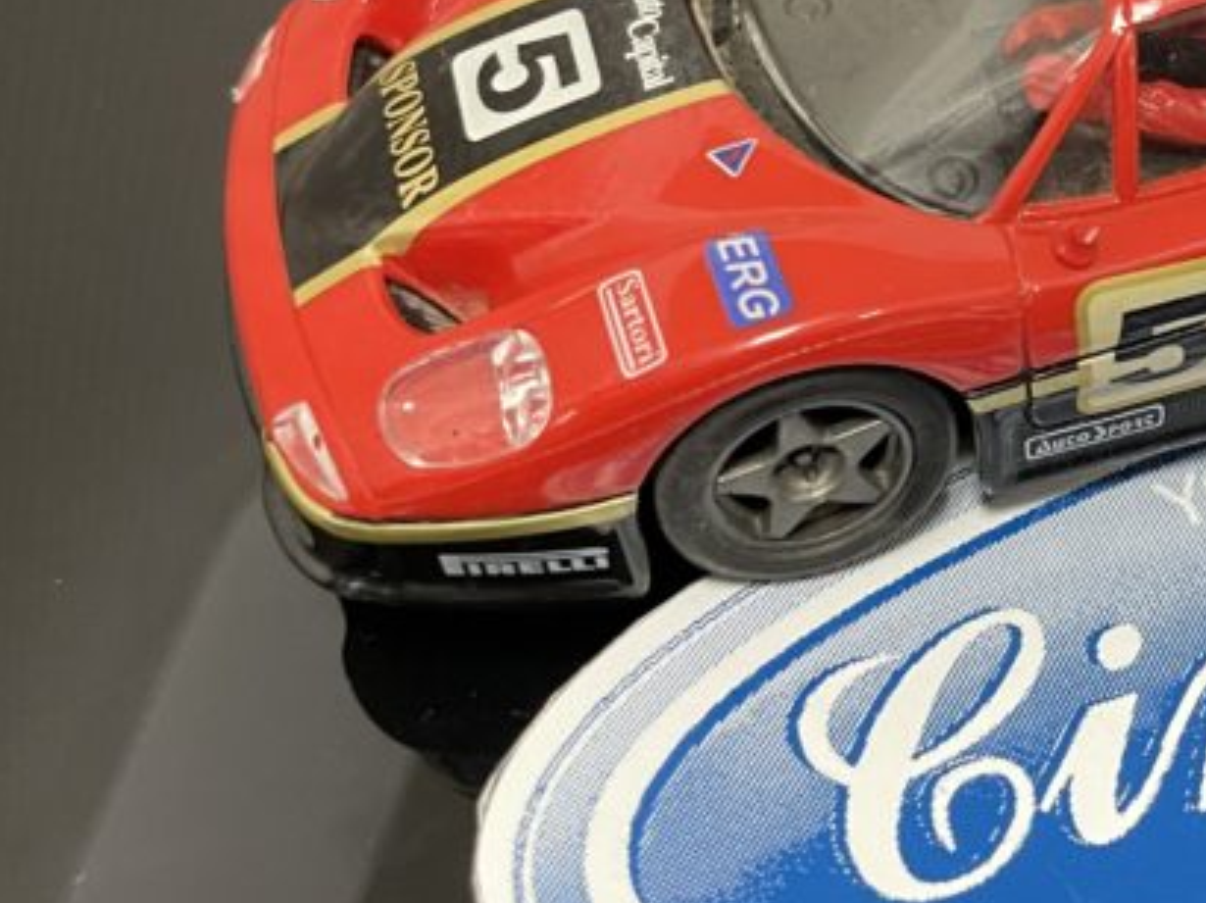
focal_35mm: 65
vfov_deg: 22.3
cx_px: 1300
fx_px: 2263
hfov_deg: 27.5
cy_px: 179
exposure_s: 1/40
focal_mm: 4.2
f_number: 1.6
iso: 400
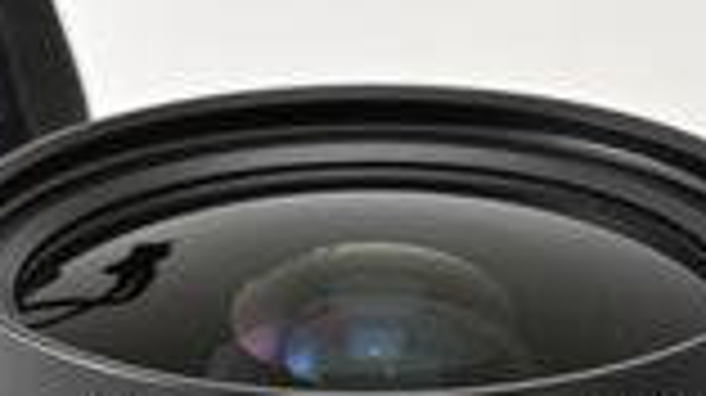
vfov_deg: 2.5
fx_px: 9184
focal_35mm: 491
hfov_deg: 4.4
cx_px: 535
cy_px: 254
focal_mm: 105
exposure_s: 1/200
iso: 100
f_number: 16
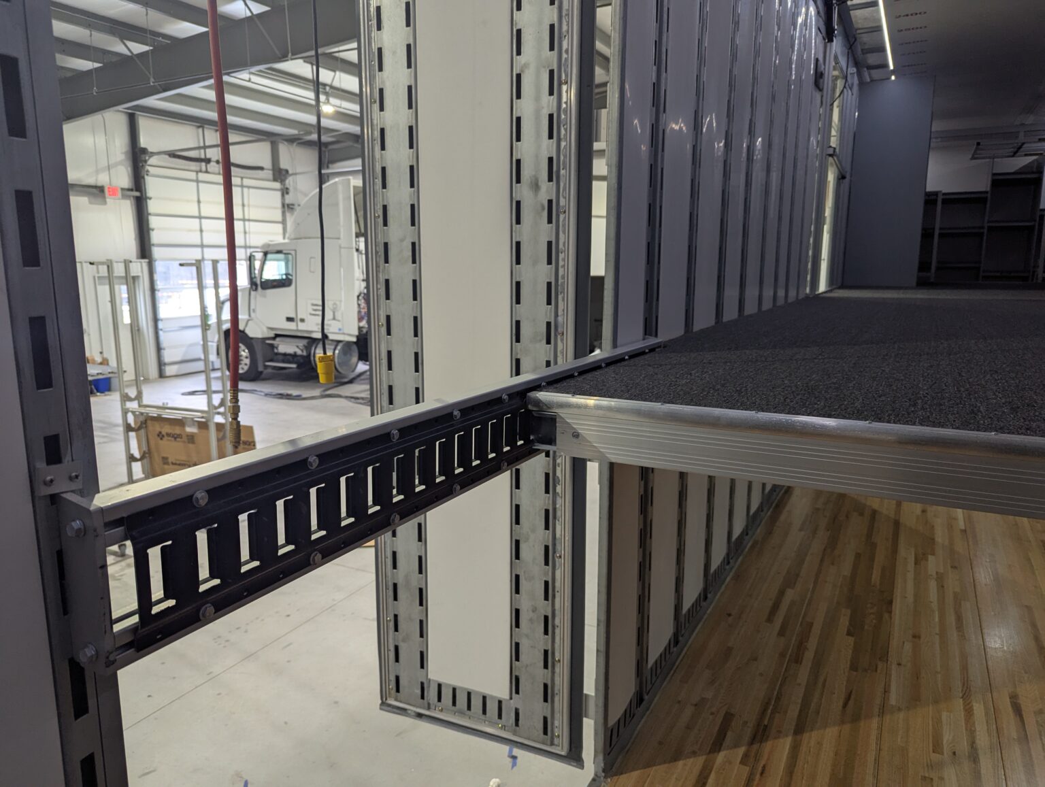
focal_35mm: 24
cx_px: 522
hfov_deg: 71.5
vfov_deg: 56.9
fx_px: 726
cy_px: 394
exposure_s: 1/120
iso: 186
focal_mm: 6.81
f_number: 1.85
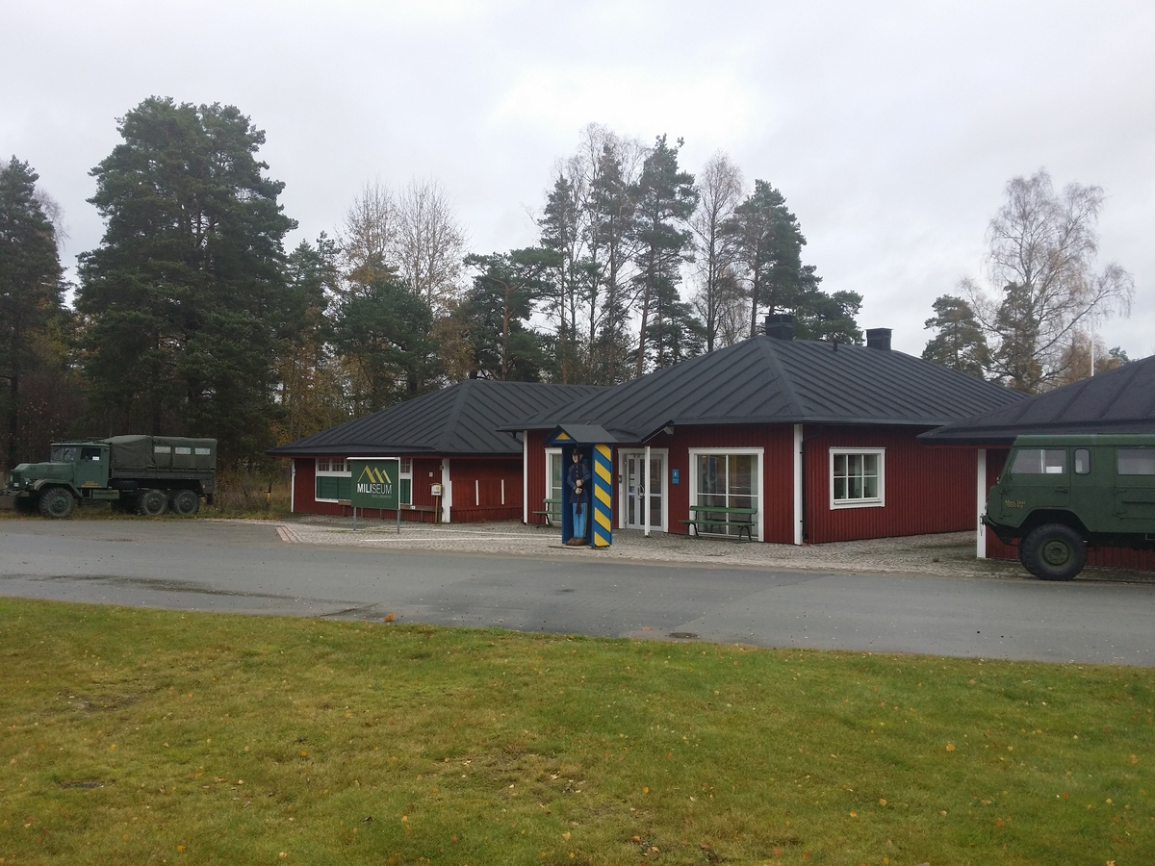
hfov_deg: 58.4
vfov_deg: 45.4
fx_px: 1034
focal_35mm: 31
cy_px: 433
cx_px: 578
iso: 50
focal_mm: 4.13
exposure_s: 1/196
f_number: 2.2
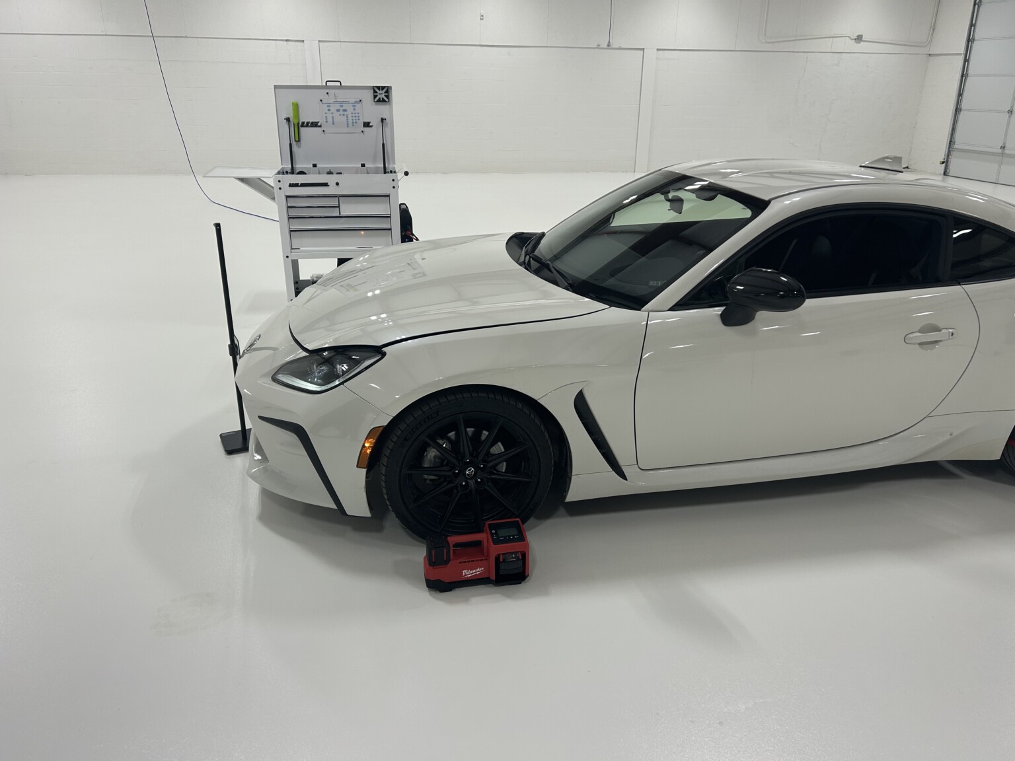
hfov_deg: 67.3
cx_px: 508
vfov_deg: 53.1
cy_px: 380
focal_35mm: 26
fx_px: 762
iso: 50
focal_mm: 5.7
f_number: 1.5
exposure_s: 1/374
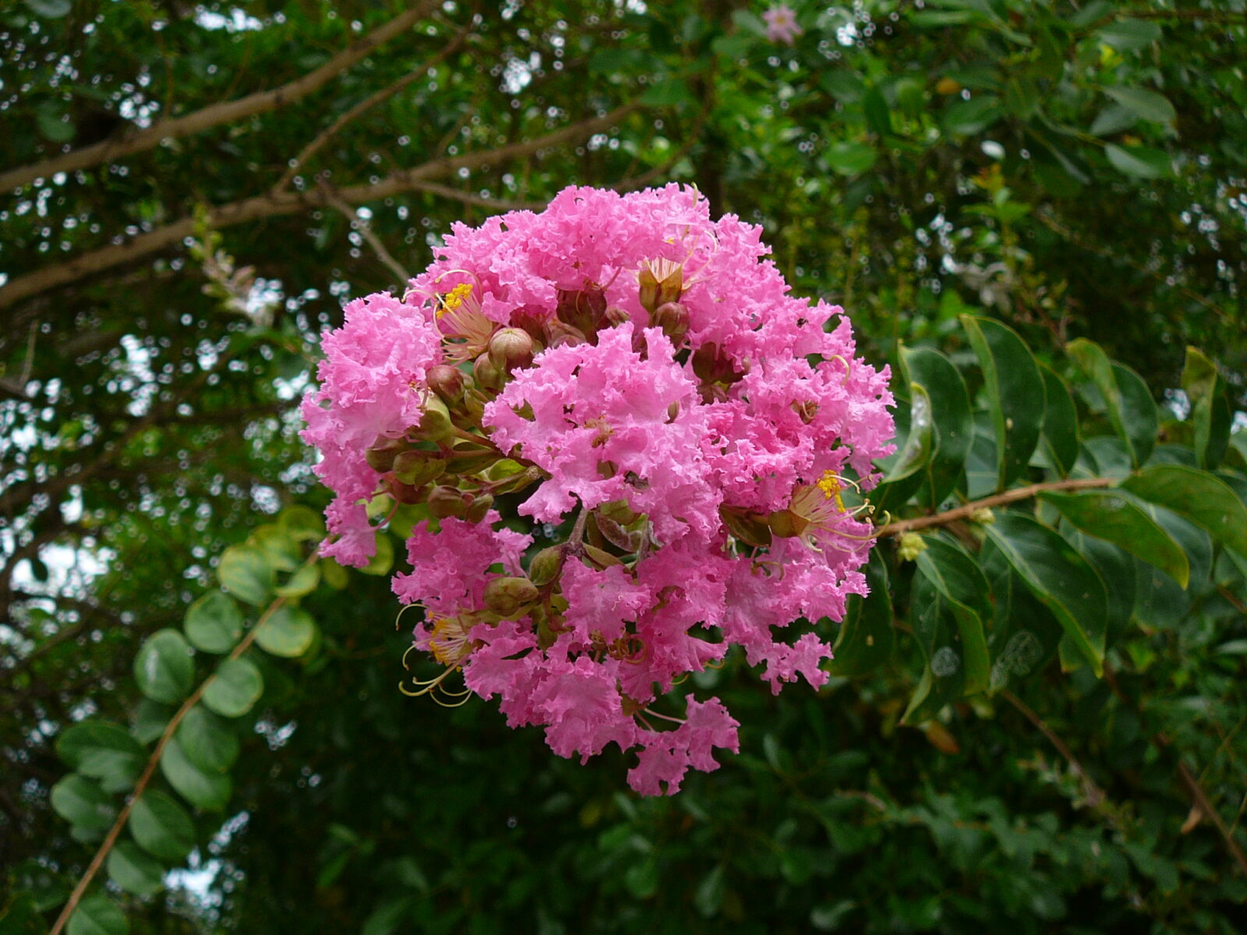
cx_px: 624
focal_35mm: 35
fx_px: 1261
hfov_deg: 52.6
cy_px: 468
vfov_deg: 40.7
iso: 80
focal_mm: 5.2
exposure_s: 1/320
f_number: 2.8
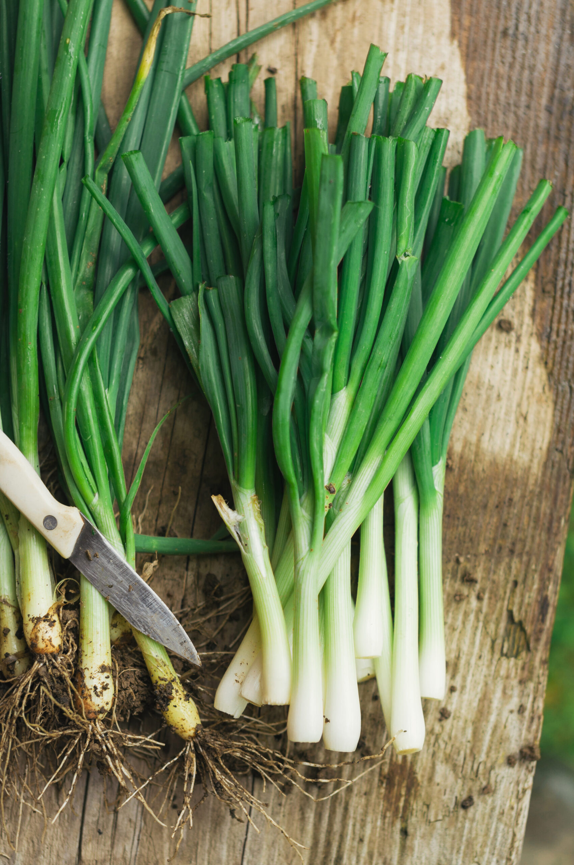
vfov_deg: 27.0
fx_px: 1798
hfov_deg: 18.1
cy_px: 432
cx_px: 287
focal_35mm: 75
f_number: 2.5
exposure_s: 1/125
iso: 200
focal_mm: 50
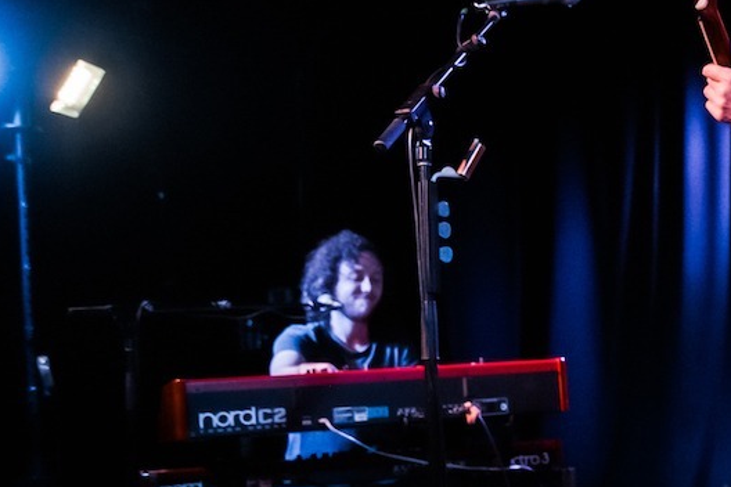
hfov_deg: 25.7
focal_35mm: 69
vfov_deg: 19.6
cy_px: 365
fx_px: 1401
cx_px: 908
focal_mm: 27
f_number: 2.8
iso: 2000
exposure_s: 1/640
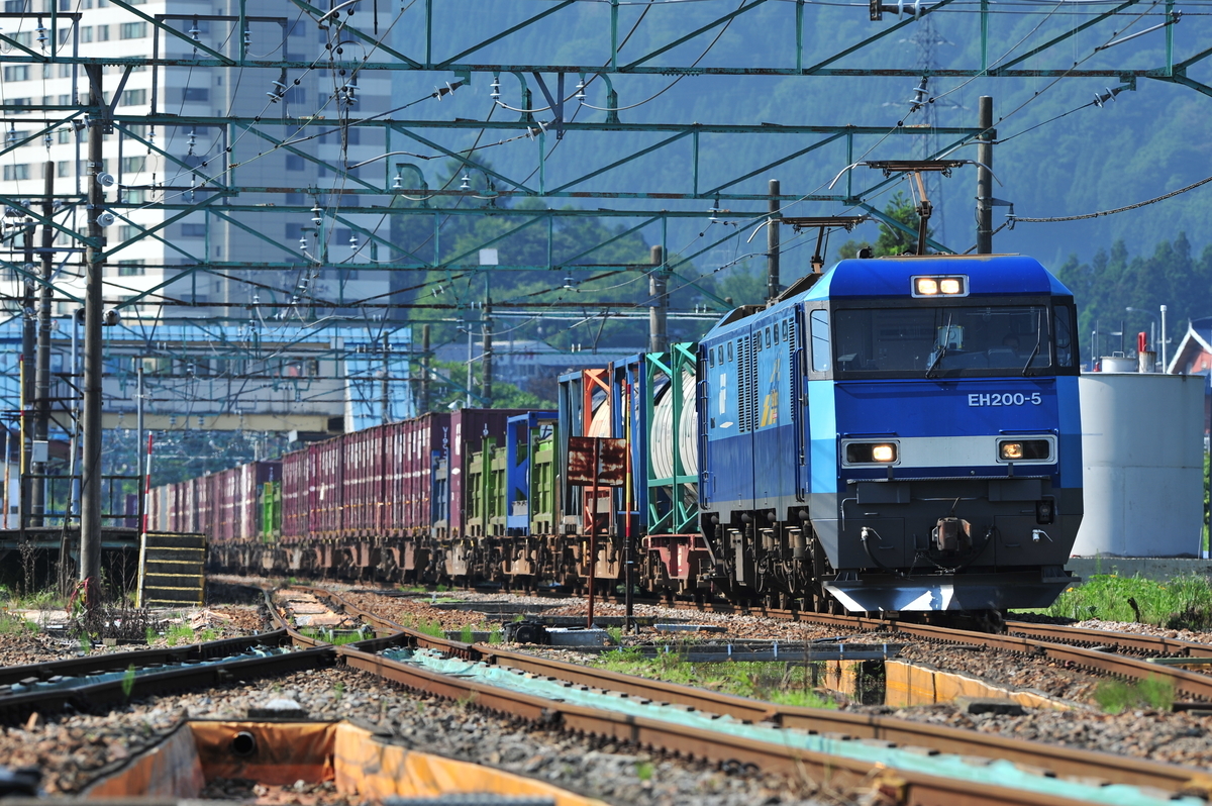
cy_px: 403
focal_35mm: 300
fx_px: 10091
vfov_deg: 4.6
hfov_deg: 6.9
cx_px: 606
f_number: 7.1
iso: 200
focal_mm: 300
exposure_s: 1/640
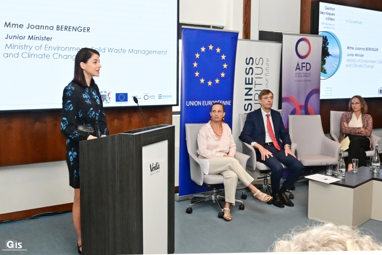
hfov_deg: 53.1
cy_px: 128
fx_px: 382
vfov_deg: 36.9
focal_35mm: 36
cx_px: 191
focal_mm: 24
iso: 6400
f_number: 14
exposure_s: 1/160
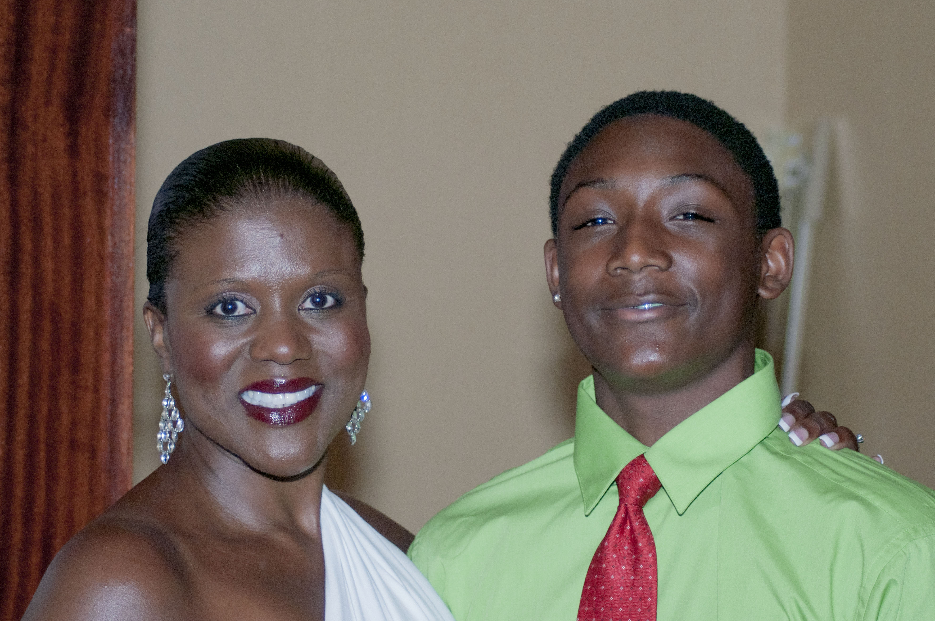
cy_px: 346
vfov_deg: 9.6
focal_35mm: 142
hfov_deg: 14.5
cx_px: 471
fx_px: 3684
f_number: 4
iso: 200
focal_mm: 78
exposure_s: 1/125
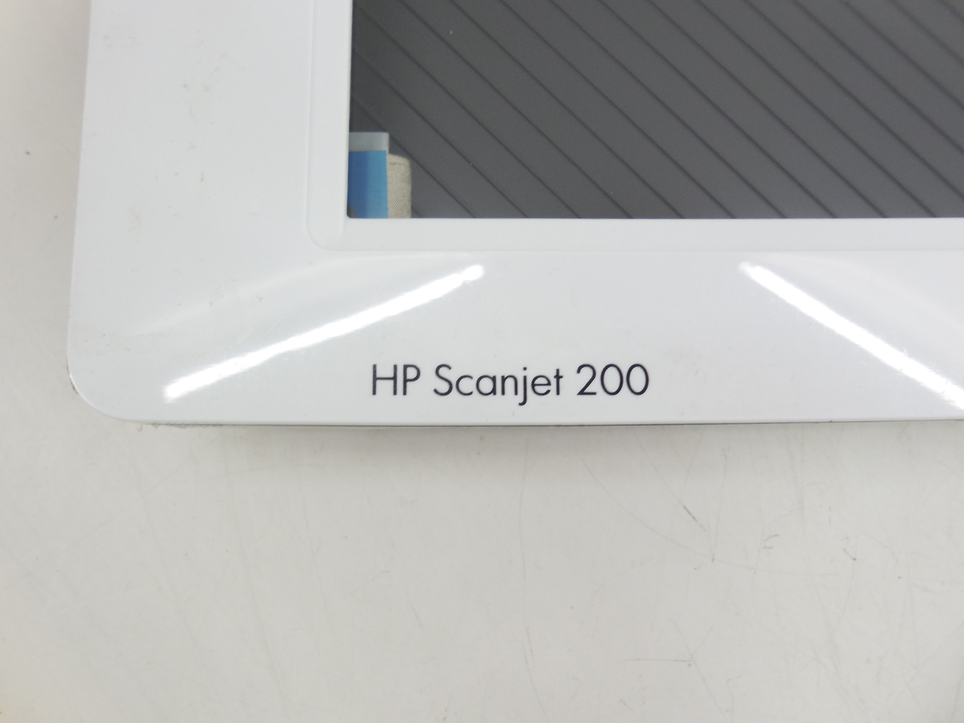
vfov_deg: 53.1
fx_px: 724
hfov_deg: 67.3
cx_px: 482
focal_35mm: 26
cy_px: 362
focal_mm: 4.6
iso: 180
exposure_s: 1/30
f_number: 3.5
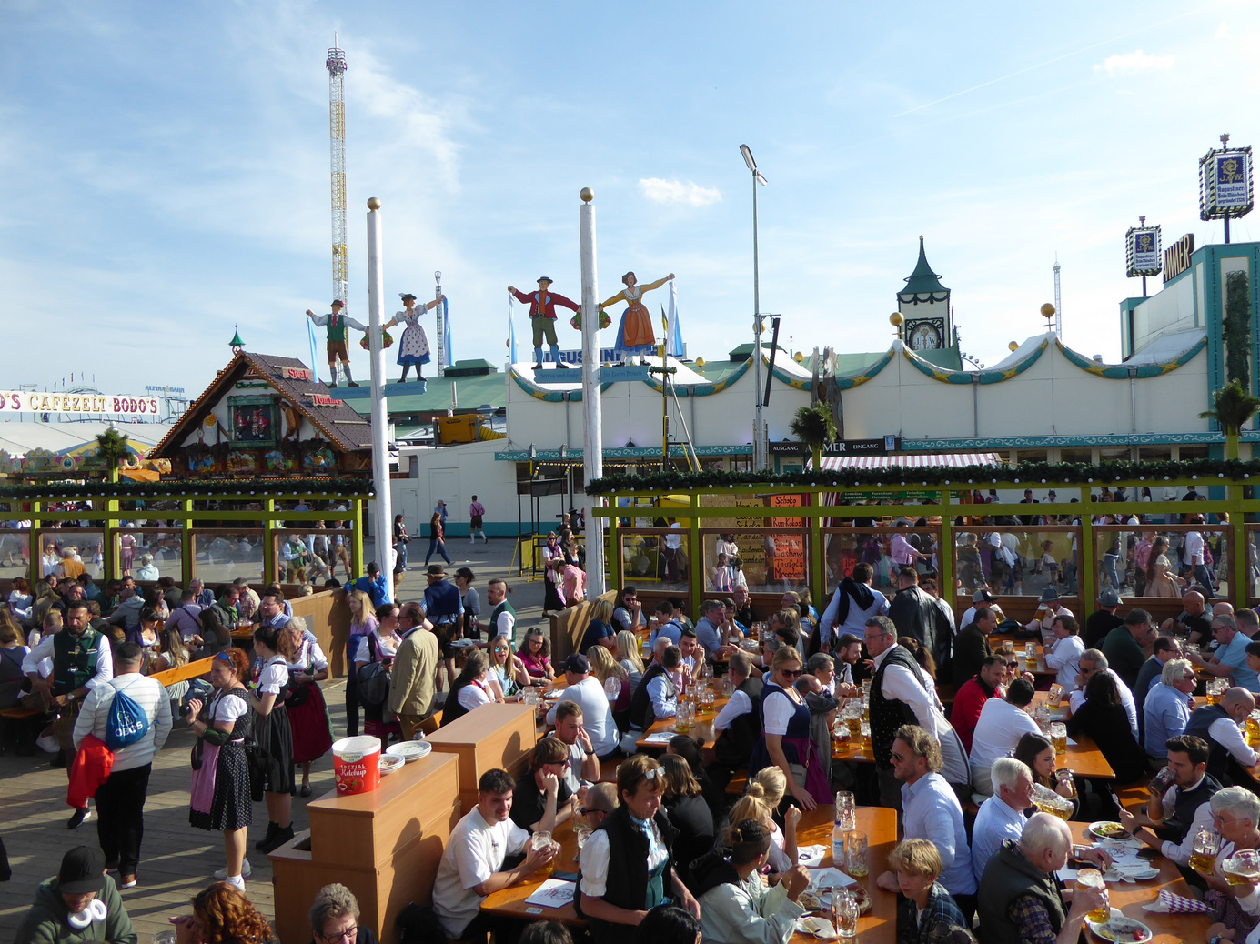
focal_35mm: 26
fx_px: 946
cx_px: 636
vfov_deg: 53.0
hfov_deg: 67.3
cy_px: 457
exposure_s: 1/640
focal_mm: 4.3
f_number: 3.3
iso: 80
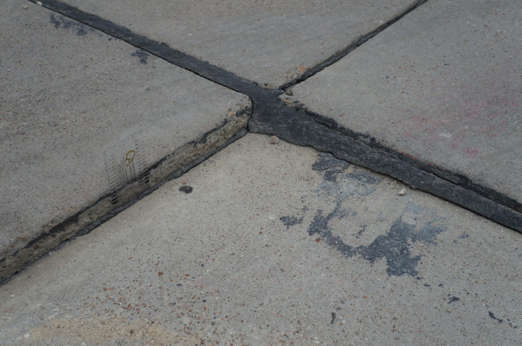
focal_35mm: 48
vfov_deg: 28.0
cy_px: 173
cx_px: 261
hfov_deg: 41.2
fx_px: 695
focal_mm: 32
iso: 200
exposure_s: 1/250
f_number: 8
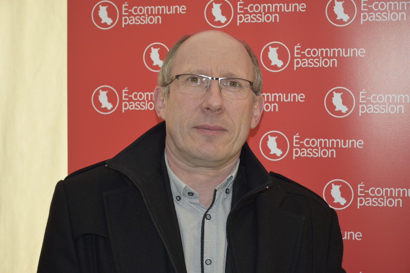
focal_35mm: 78
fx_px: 888
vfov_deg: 17.5
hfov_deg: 26.0
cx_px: 205
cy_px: 136
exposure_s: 1/125
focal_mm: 52
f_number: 5.6
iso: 140
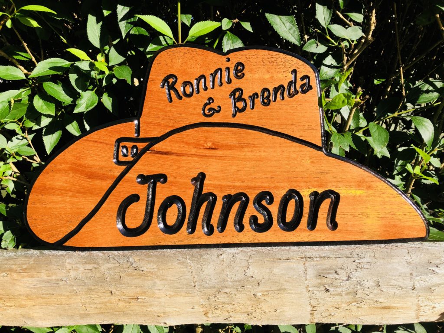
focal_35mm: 28
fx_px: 359
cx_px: 222
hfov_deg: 63.4
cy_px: 166
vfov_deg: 49.7
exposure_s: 1/813
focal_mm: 3.99
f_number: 1.8
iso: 20
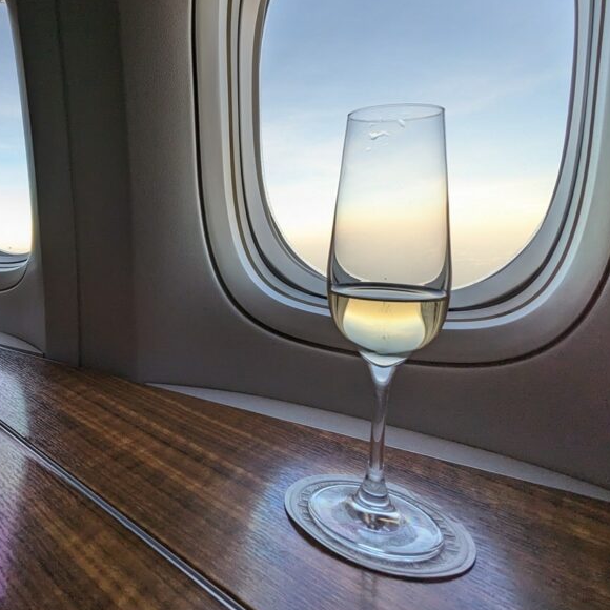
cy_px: 233
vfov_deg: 62.2
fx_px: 498
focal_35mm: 25
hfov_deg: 58.0
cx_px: 119
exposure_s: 1/34.8
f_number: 2.2
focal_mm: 2.35
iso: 42
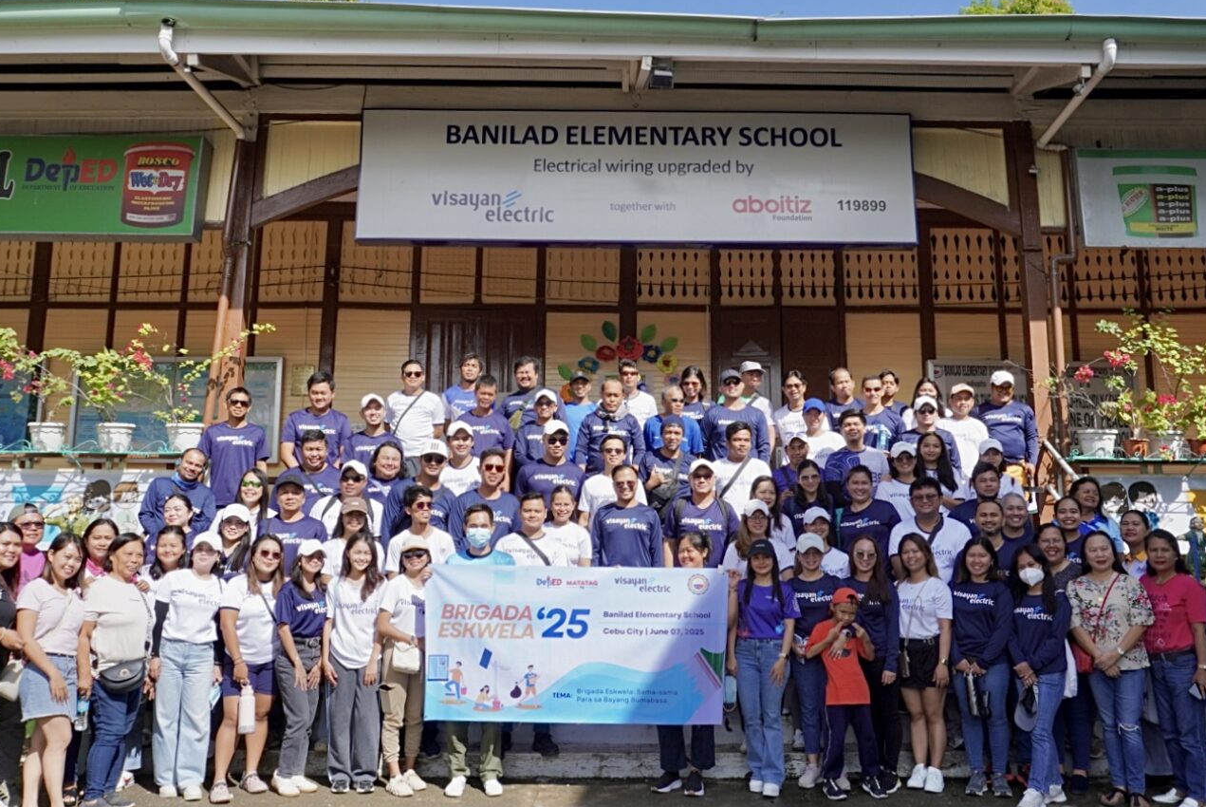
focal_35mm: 29
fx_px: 972
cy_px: 354
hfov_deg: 63.6
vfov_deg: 45.0
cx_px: 639
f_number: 13
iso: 100
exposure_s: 1/100
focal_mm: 16
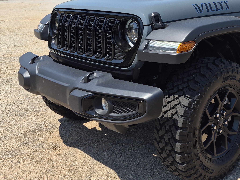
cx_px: 202
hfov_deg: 39.8
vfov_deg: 31.4
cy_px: 39
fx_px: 312
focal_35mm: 45
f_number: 1.8
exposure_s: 1/5216
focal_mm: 5.4
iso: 80
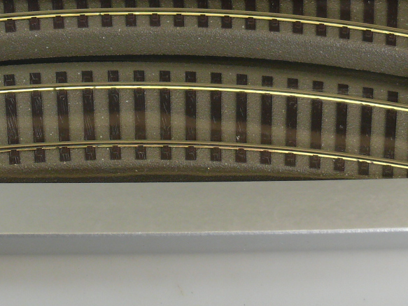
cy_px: 56
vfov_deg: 15.3
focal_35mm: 96
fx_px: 1132
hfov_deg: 20.3
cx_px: 111
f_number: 2.8
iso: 125
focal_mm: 7.4
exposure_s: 1/125
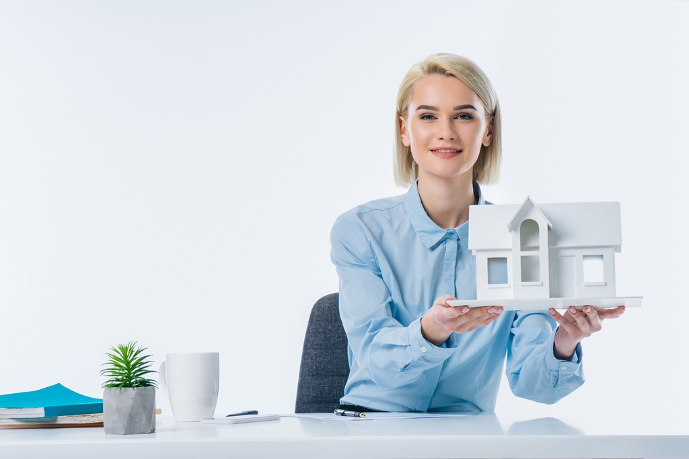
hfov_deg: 19.5
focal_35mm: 105
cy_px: 230
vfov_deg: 13.0
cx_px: 344
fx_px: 2010
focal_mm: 105
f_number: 13
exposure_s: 1/200
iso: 100
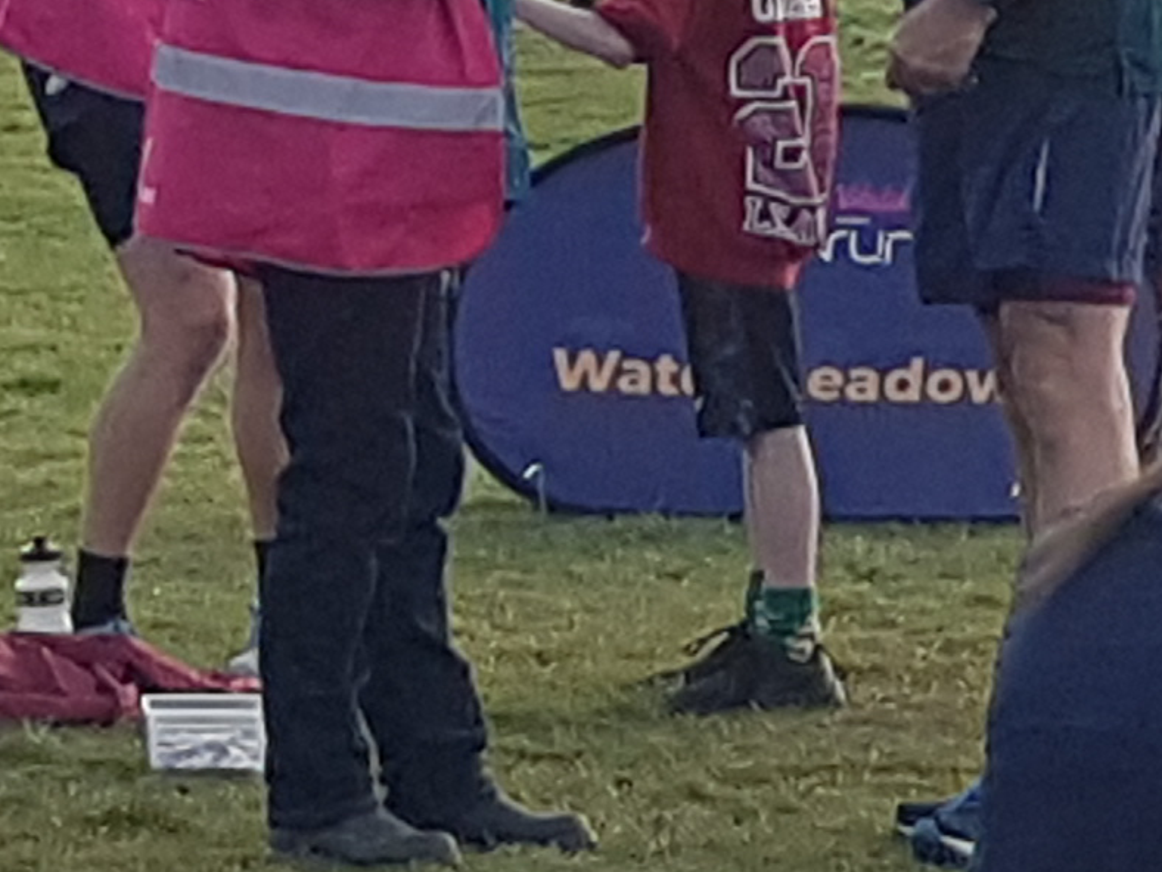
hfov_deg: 20.7
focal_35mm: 95
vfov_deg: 15.5
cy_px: 226
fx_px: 3189
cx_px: 578
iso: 40
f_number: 1.7
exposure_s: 1/406
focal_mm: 4.2
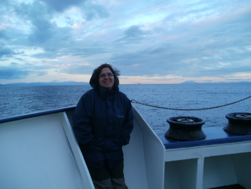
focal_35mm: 36
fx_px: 261
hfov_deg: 51.4
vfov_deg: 39.7
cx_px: 126
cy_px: 94
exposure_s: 1/100
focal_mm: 6.3
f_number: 3.5
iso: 100
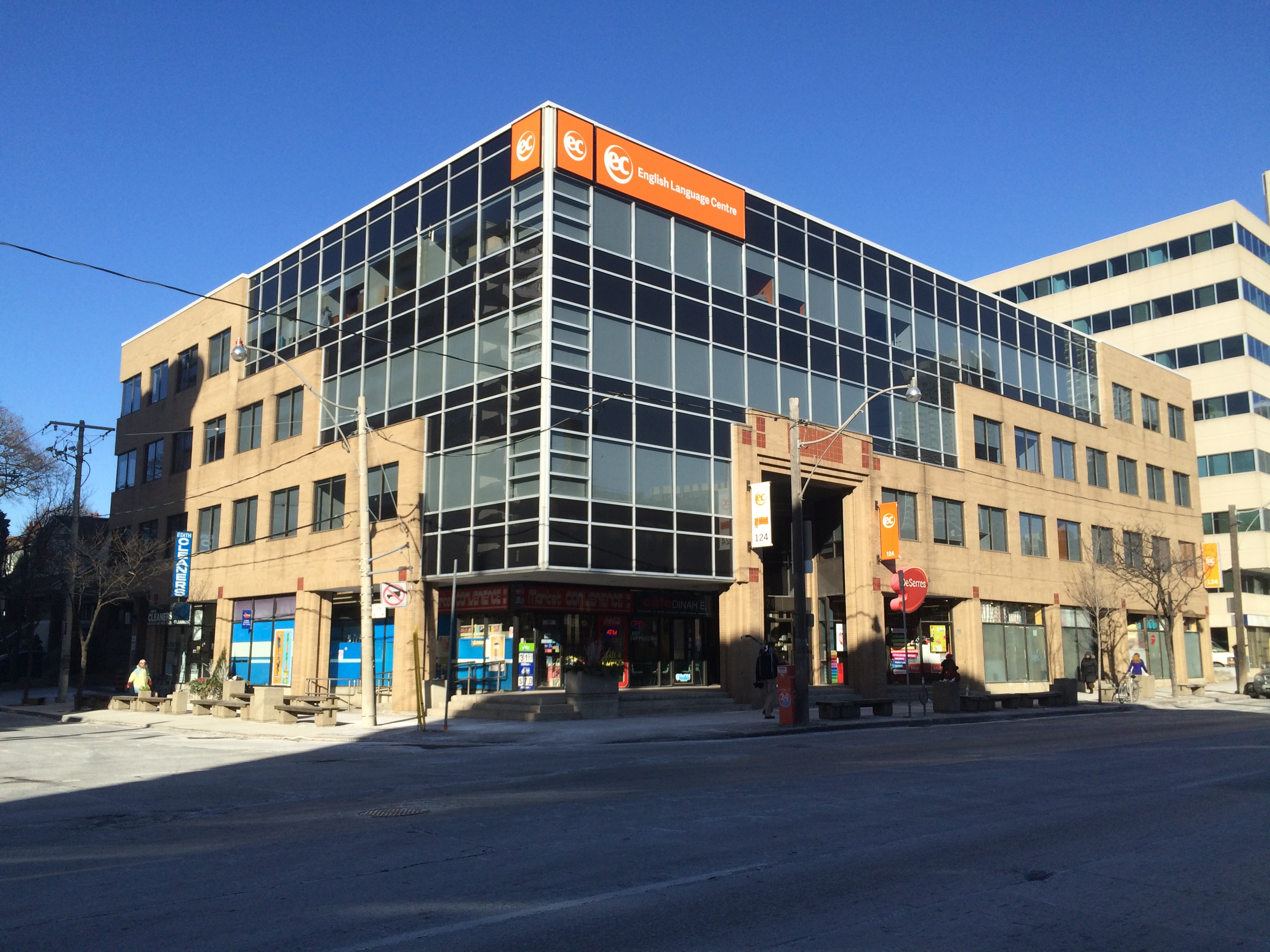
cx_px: 635
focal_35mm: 29
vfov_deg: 48.2
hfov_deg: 61.7
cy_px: 476
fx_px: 1064
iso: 32
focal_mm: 4.15
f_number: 2.2
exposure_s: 1/1709
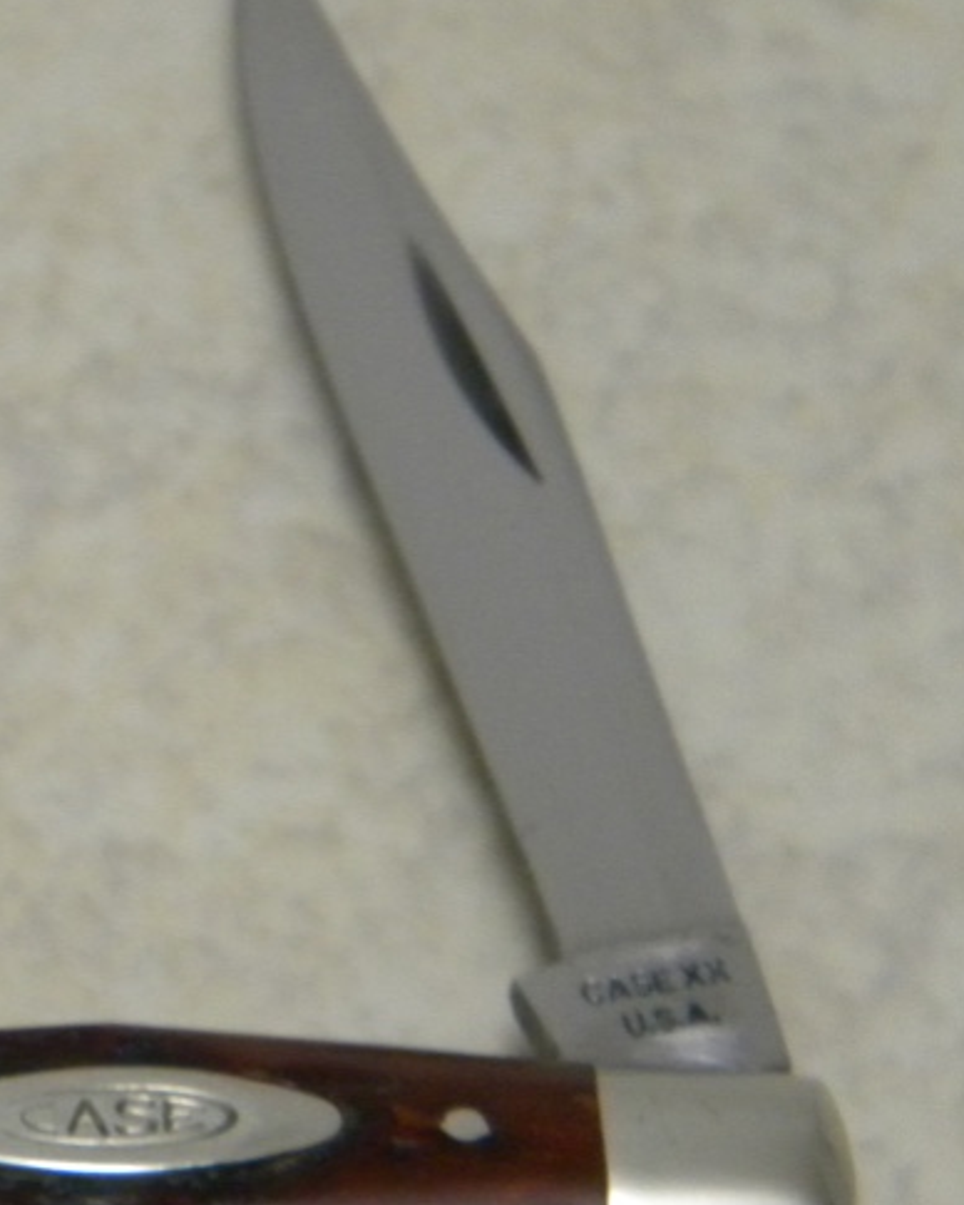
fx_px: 10628
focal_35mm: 298
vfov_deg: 6.5
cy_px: 676
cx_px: -169
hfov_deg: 5.2
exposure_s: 1/22.5
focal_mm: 26.8
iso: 400
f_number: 5
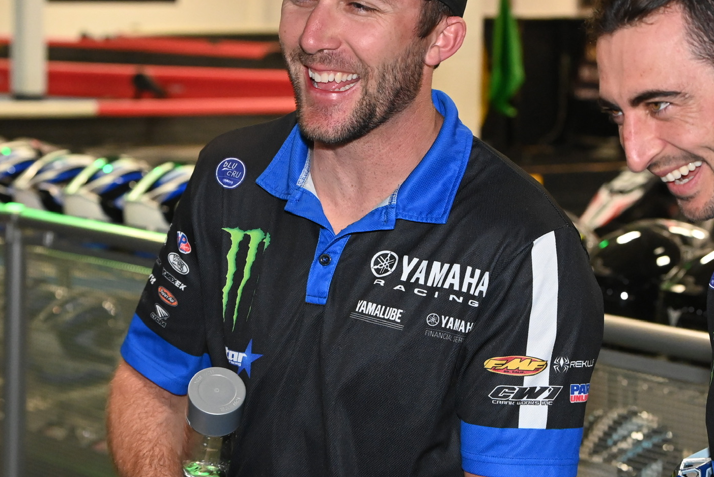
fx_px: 2281
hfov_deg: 17.8
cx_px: 421
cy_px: 148
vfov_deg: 11.9
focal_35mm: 115
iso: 10000
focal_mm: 70
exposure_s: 1/250
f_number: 5.6
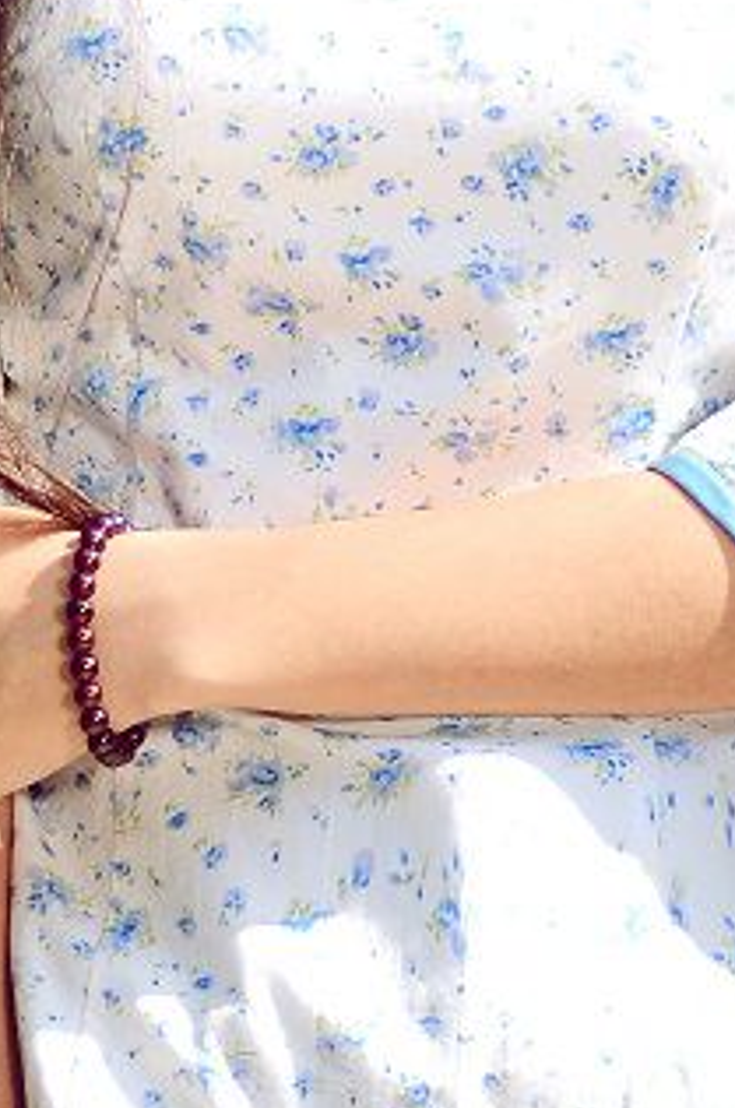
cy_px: -587
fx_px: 17574
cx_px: 383
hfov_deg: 2.4
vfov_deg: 3.6
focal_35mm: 572
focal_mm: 112
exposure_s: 1/400
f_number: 3.2
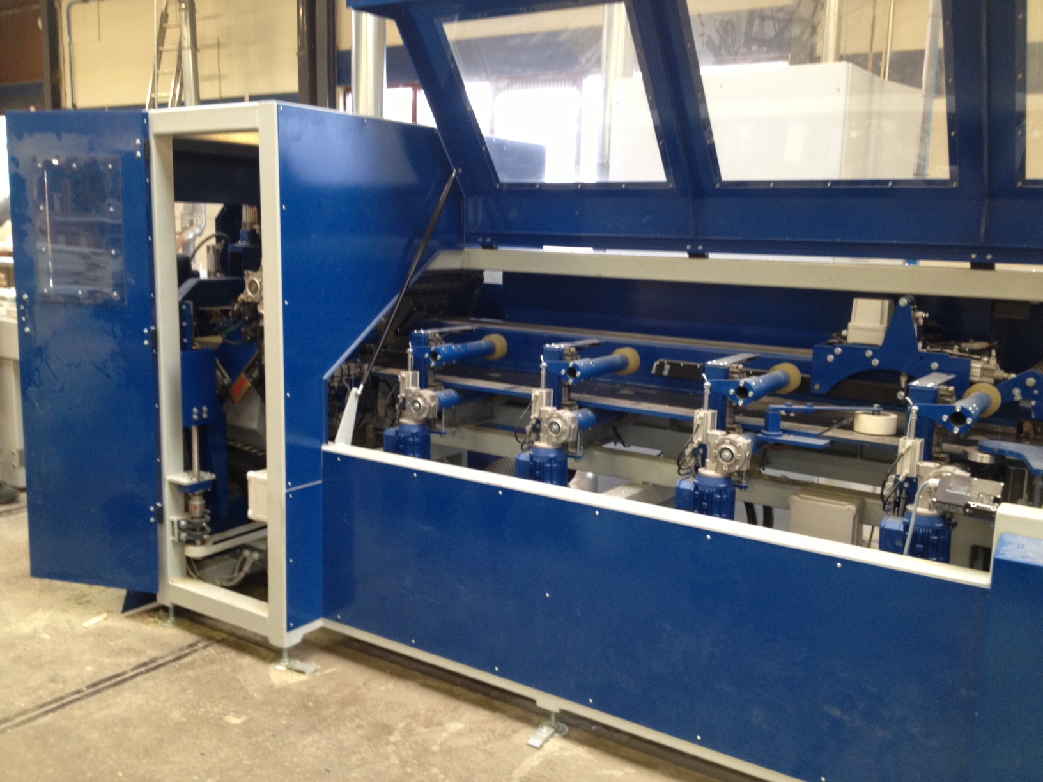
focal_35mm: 35
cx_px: 522
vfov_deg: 40.7
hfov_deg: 52.6
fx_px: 1055
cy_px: 391
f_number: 2.4
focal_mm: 4.28
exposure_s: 1/20
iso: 125
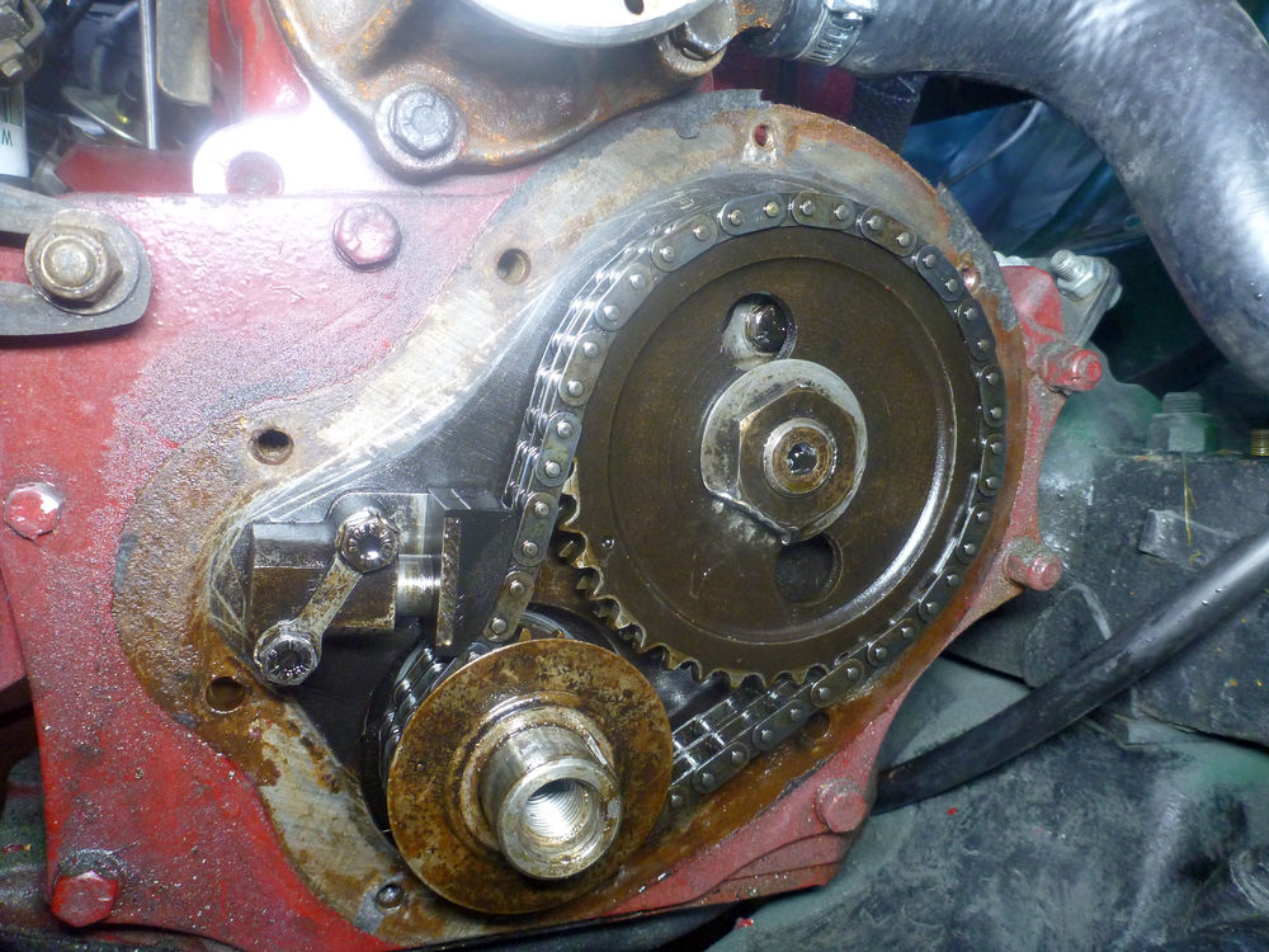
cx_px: 634
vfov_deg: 49.7
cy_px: 476
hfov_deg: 63.4
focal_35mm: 28
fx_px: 1026
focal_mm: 4.9
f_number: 3.3
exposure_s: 1/6
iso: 400
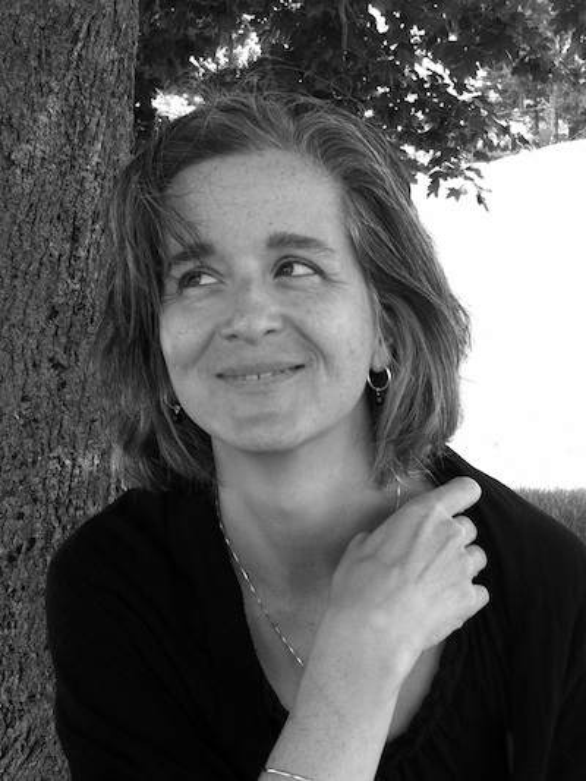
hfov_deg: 40.7
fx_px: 790
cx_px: 293
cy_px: 390
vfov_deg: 52.6
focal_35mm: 35
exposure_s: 1/120
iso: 100
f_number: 2.8
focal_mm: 3.85
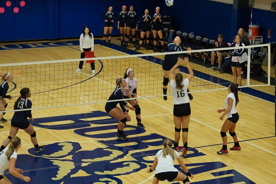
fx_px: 690
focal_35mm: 90
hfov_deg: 22.6
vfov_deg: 15.2
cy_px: 92
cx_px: 138
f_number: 4.5
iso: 2000
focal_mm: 60
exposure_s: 1/160
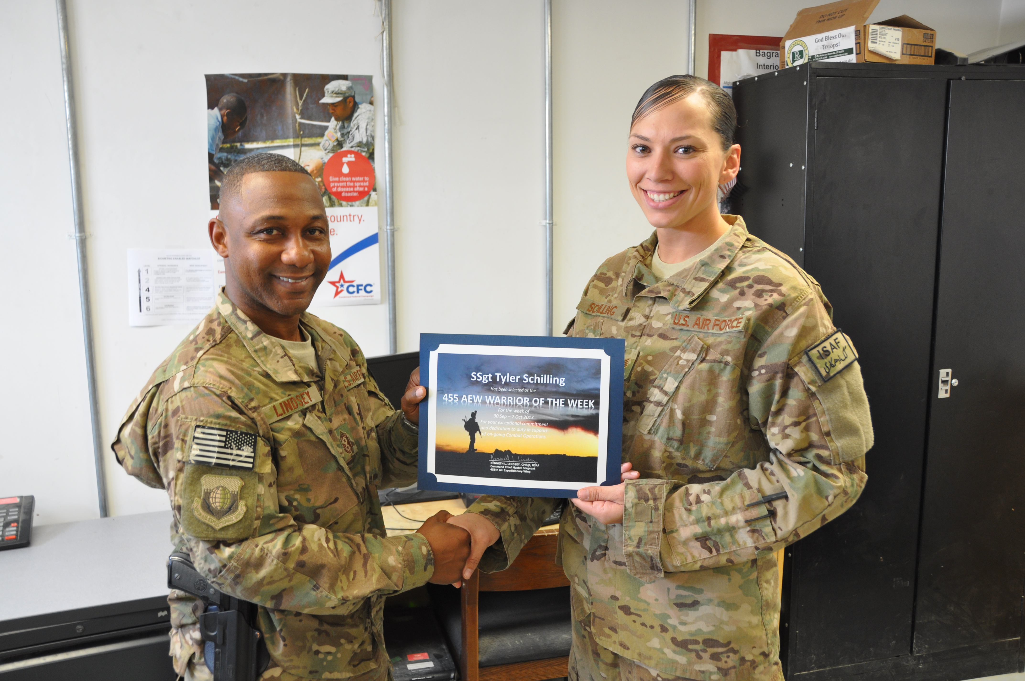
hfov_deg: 57.3
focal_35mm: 33
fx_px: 938
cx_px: 512
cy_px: 340
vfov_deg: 39.9
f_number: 4
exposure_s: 1/15
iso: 400
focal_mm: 22
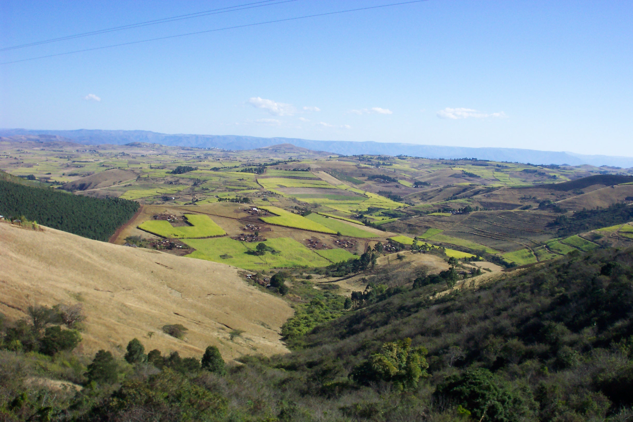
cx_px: 316
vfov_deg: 37.9
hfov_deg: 54.4
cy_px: 211
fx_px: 615
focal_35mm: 35
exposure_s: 1/180
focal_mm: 7.5
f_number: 9.5
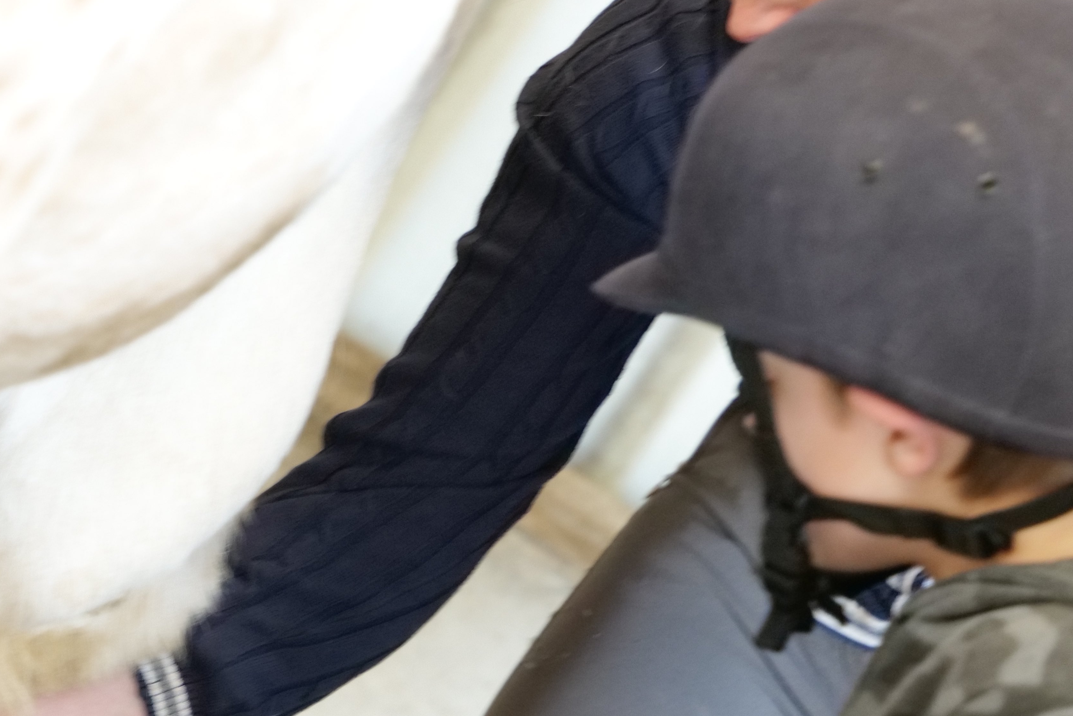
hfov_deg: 5.2
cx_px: 501
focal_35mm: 397
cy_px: 433
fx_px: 11832
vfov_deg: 3.5
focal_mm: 222
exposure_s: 1/40
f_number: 5.5
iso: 6400
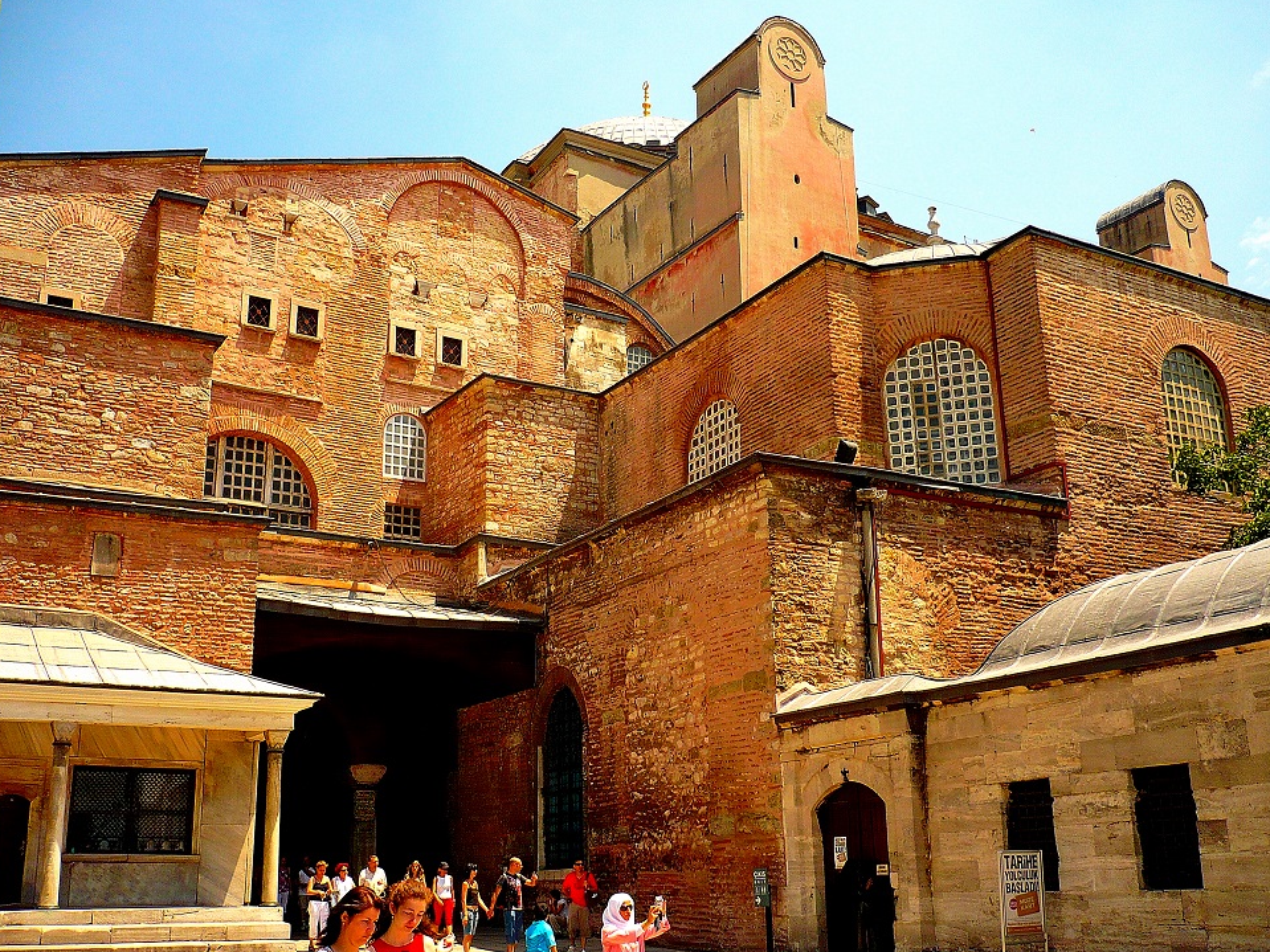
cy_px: 474
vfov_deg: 39.6
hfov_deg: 51.4
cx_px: 636
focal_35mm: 36
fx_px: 1321
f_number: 2.8
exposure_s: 1/1000
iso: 100
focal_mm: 5.8
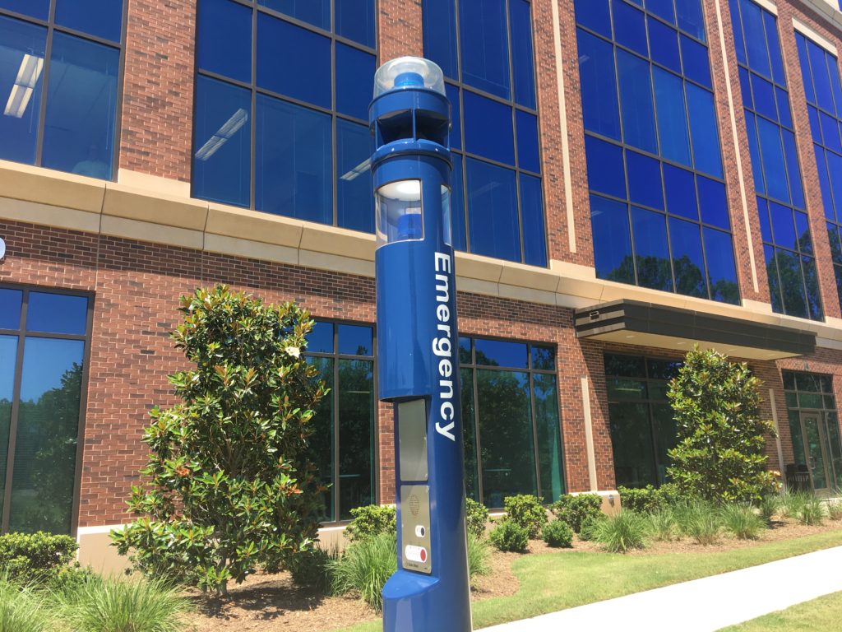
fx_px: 705
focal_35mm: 29
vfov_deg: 48.2
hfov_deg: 61.7
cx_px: 421
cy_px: 316
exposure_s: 1/578
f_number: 2.2
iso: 25
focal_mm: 4.15
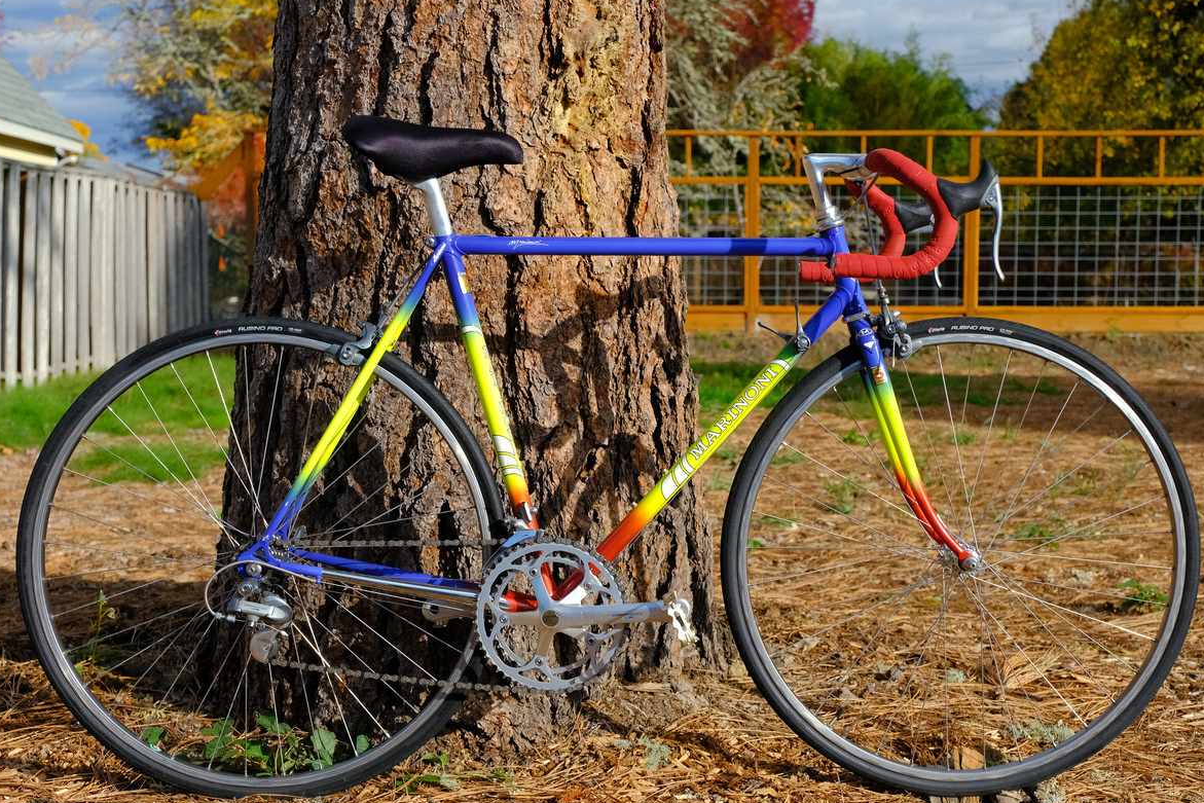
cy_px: 403
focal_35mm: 42
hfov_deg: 46.4
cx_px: 606
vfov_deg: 31.9
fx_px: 1405
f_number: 4
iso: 1600
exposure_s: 1/4000
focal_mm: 27.4
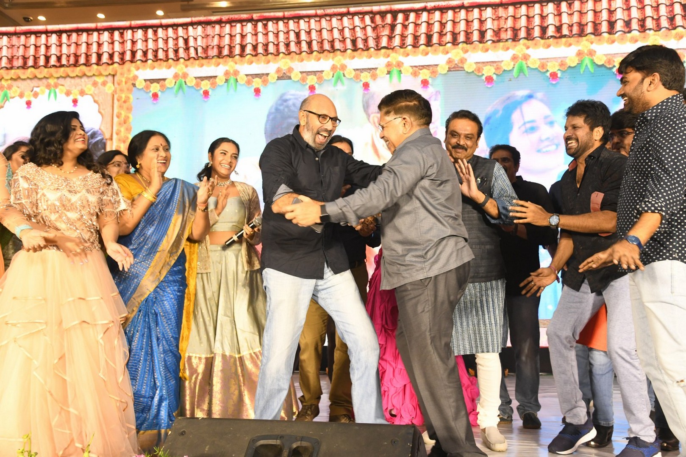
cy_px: 228
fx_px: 667
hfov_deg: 54.4
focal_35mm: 35
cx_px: 343
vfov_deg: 37.9
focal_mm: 35
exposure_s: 1/125
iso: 2500
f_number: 6.3
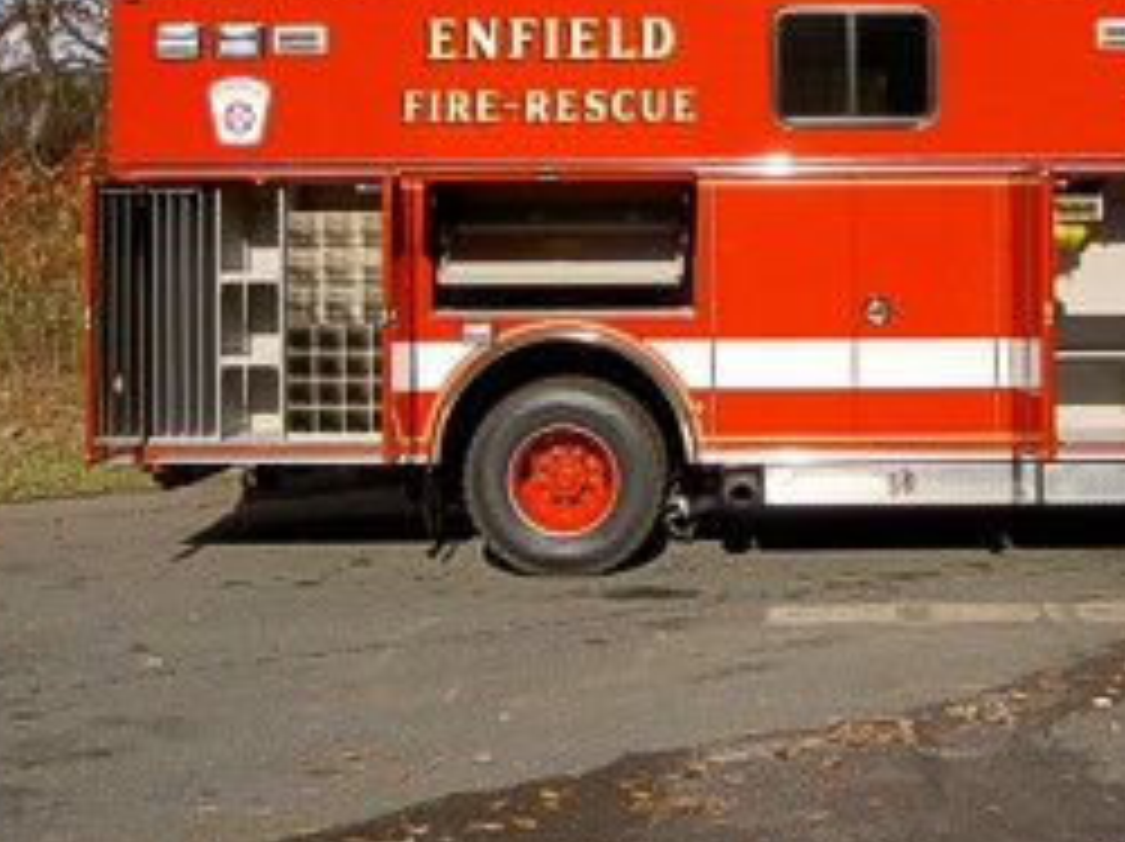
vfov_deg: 28.2
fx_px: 1656
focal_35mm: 51
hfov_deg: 37.3
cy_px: 241
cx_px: 704
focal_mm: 5.6
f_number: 4.7
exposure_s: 1/320
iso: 50
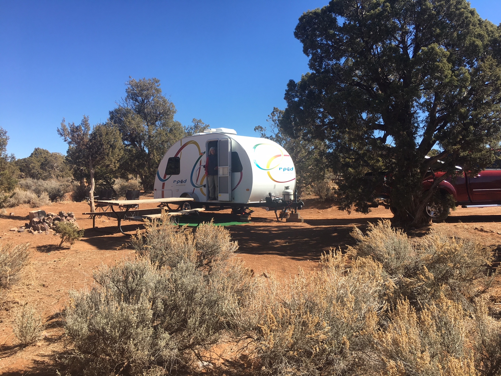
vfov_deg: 48.2
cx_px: 250
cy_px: 188
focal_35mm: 29
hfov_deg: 61.7
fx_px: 420
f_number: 2.2
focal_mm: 4.15
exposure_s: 1/1012
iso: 25
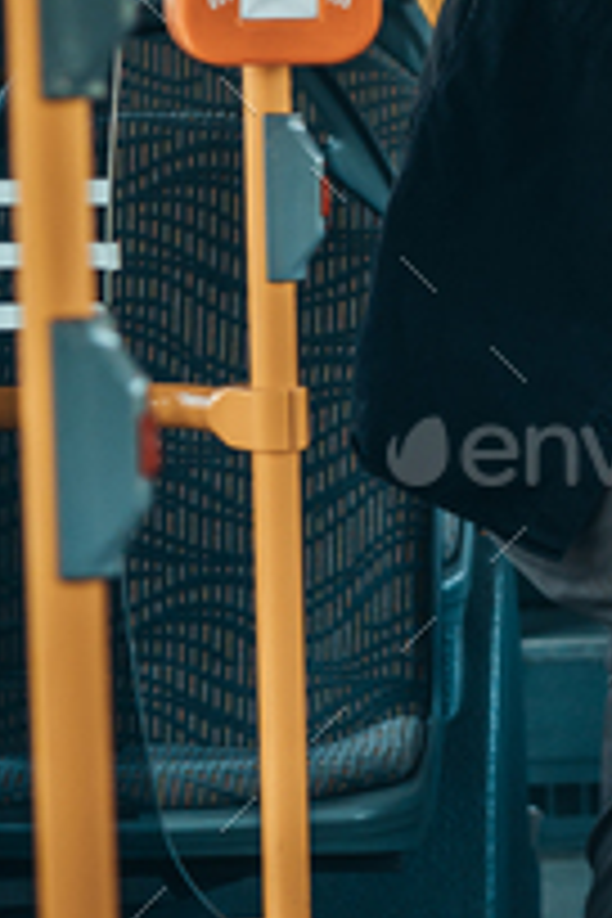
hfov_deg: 6.2
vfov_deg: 9.5
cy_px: 425
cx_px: 1251
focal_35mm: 217
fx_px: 5533
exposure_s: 1/400
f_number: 3.5
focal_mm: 50
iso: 250
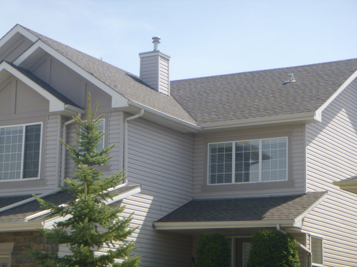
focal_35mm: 93
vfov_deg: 15.9
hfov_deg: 21.1
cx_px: 178
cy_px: 134
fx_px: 959
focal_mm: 16.7
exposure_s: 1/200
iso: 100
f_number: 5.7
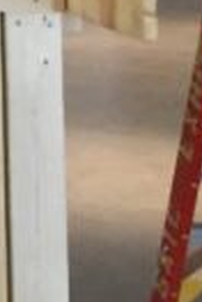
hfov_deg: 5.0
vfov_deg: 8.1
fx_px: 1969
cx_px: -723
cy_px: -448
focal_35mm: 234
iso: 125
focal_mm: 4.15
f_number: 2.2
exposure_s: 1/30
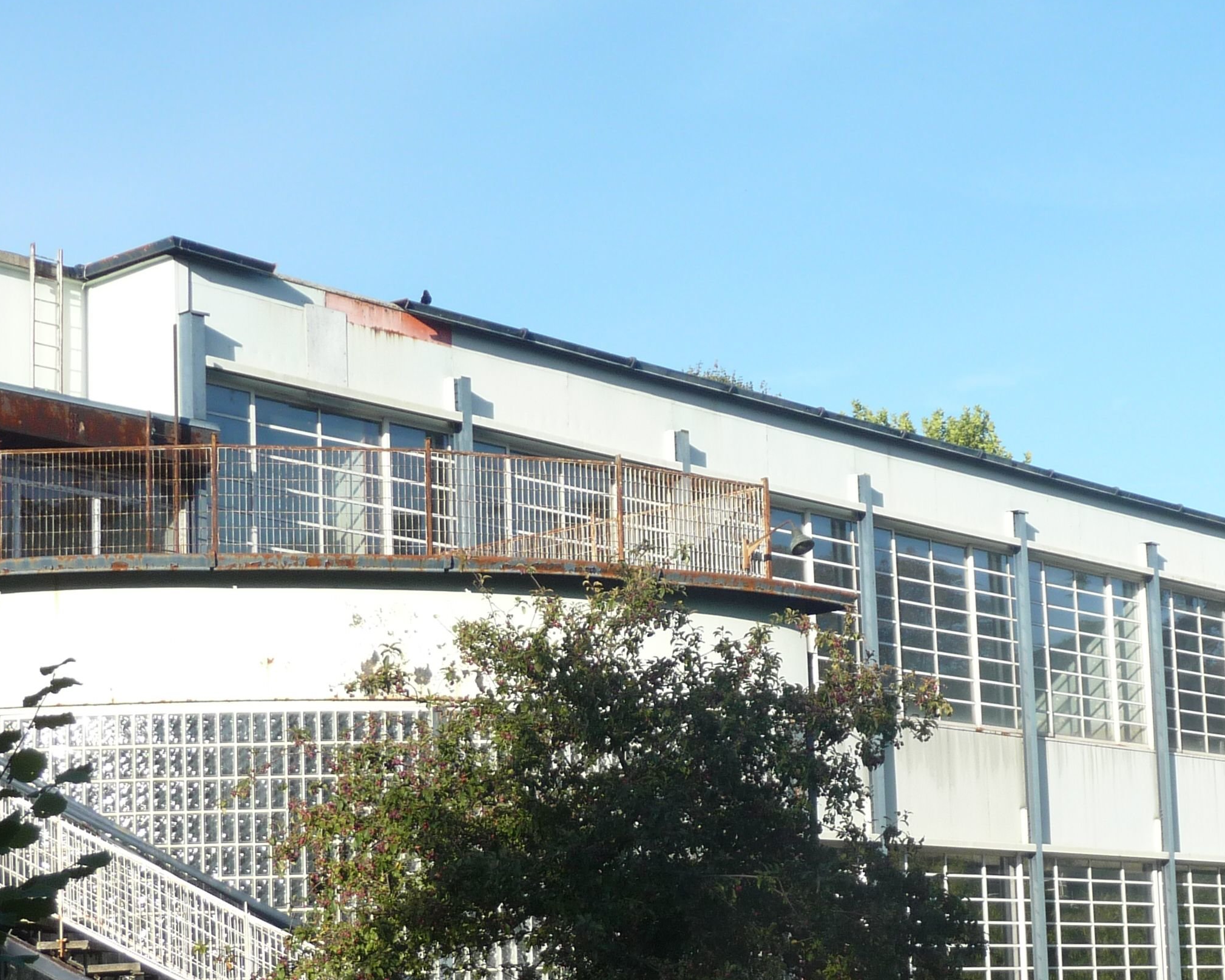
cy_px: 726
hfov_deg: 26.6
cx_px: 801
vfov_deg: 21.4
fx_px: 2574
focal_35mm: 71
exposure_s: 1/400
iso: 100
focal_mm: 7.6
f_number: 4.1
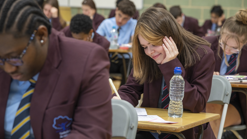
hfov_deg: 17.0
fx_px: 825
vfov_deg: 9.6
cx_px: 124
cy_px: 70
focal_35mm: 126
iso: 800
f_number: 5
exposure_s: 1/25
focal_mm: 120
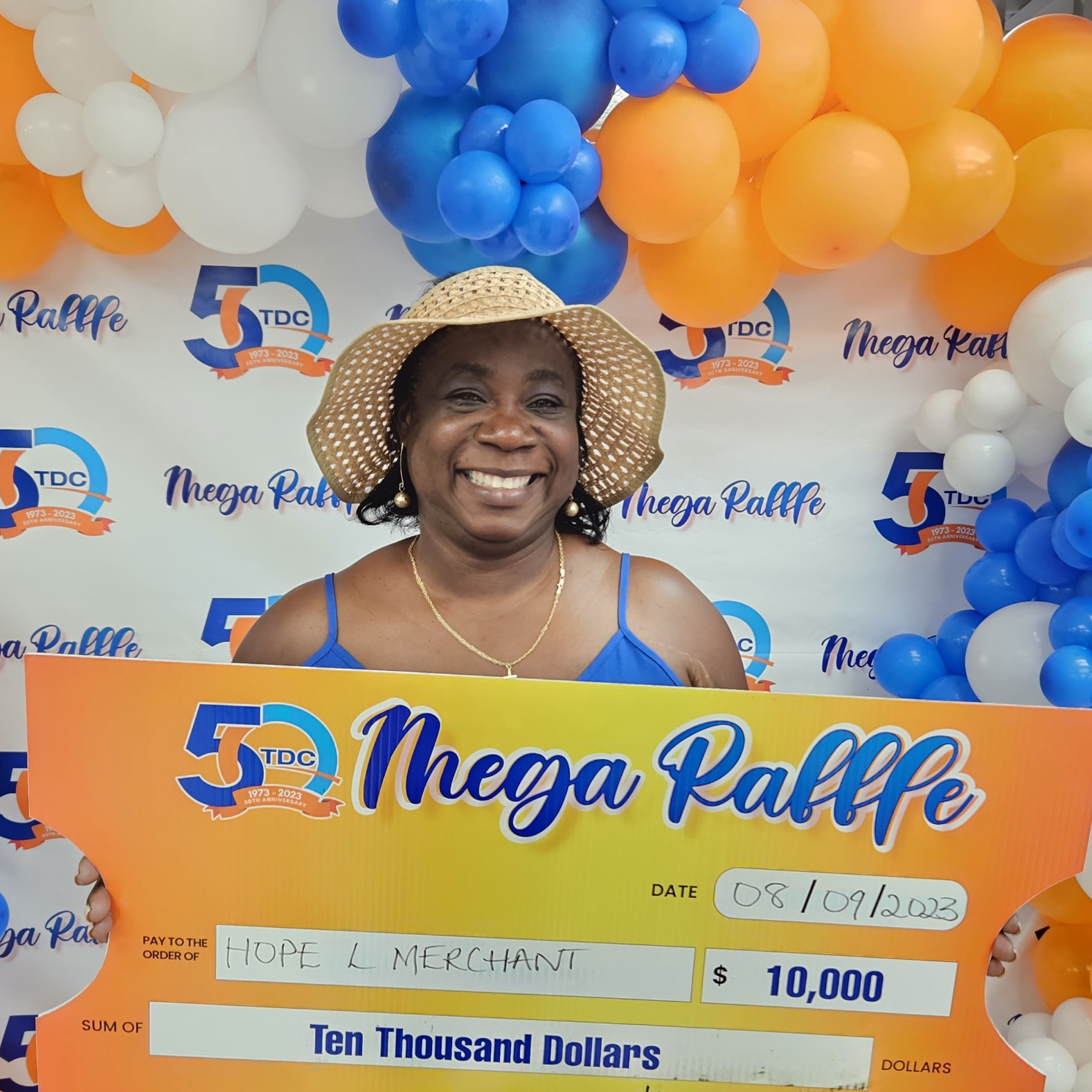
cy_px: 646
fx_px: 1178
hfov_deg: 49.7
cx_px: 493
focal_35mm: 33
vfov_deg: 49.5
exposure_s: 1/120
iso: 320
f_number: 1.8
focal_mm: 5.4
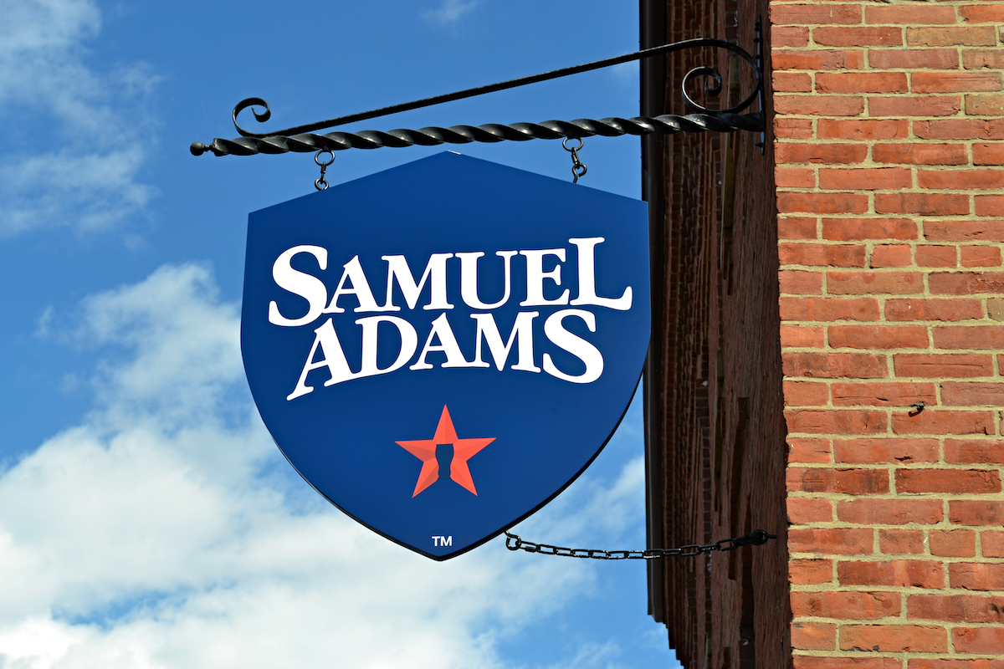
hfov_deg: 28.1
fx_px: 2008
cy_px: 334
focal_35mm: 72
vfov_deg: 18.9
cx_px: 502
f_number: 8
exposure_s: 1/250
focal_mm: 48
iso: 100
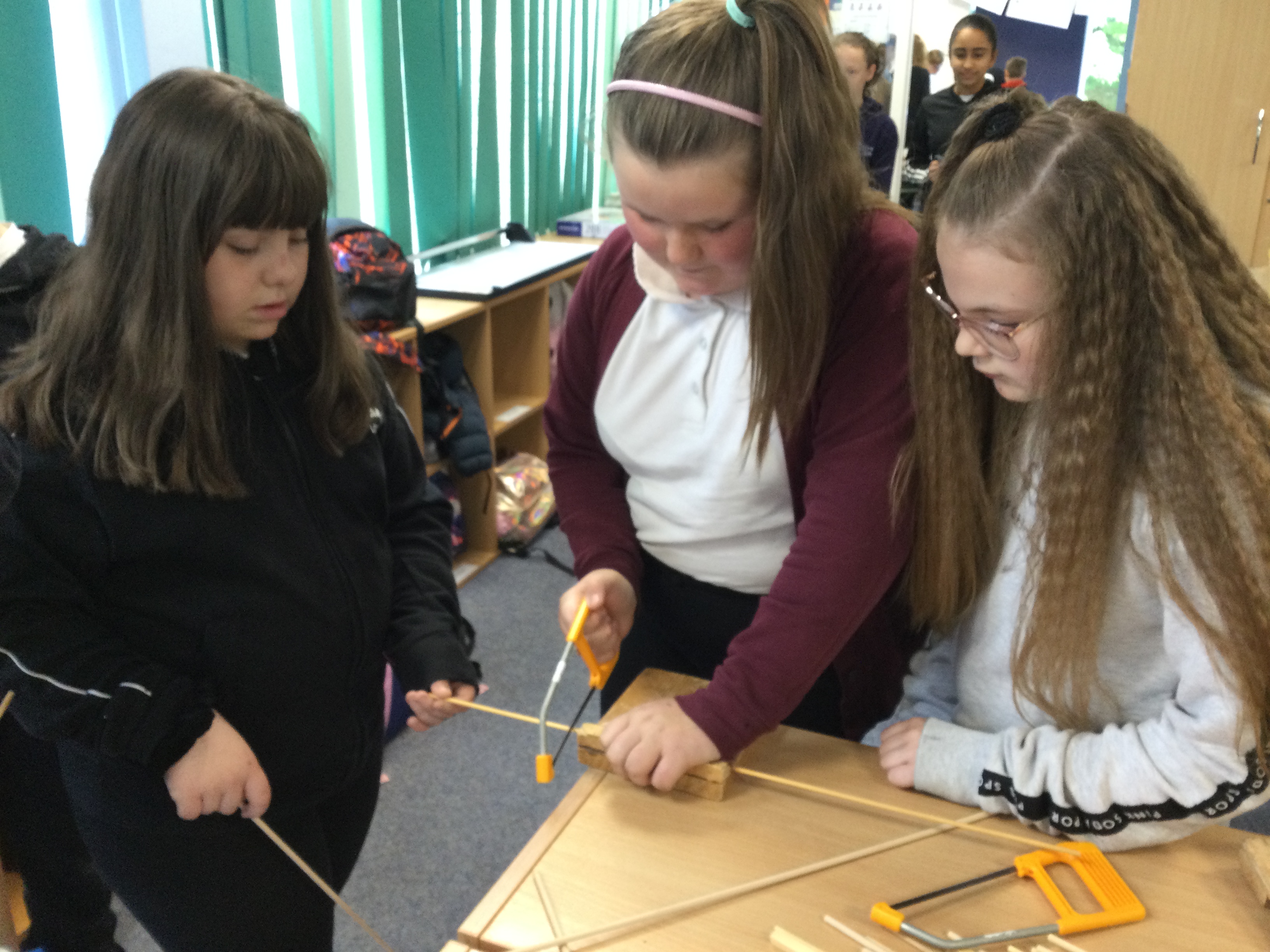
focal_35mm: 31
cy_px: 476
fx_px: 1137
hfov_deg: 58.4
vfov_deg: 45.4
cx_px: 635
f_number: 2.4
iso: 100
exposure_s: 1/33
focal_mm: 3.3
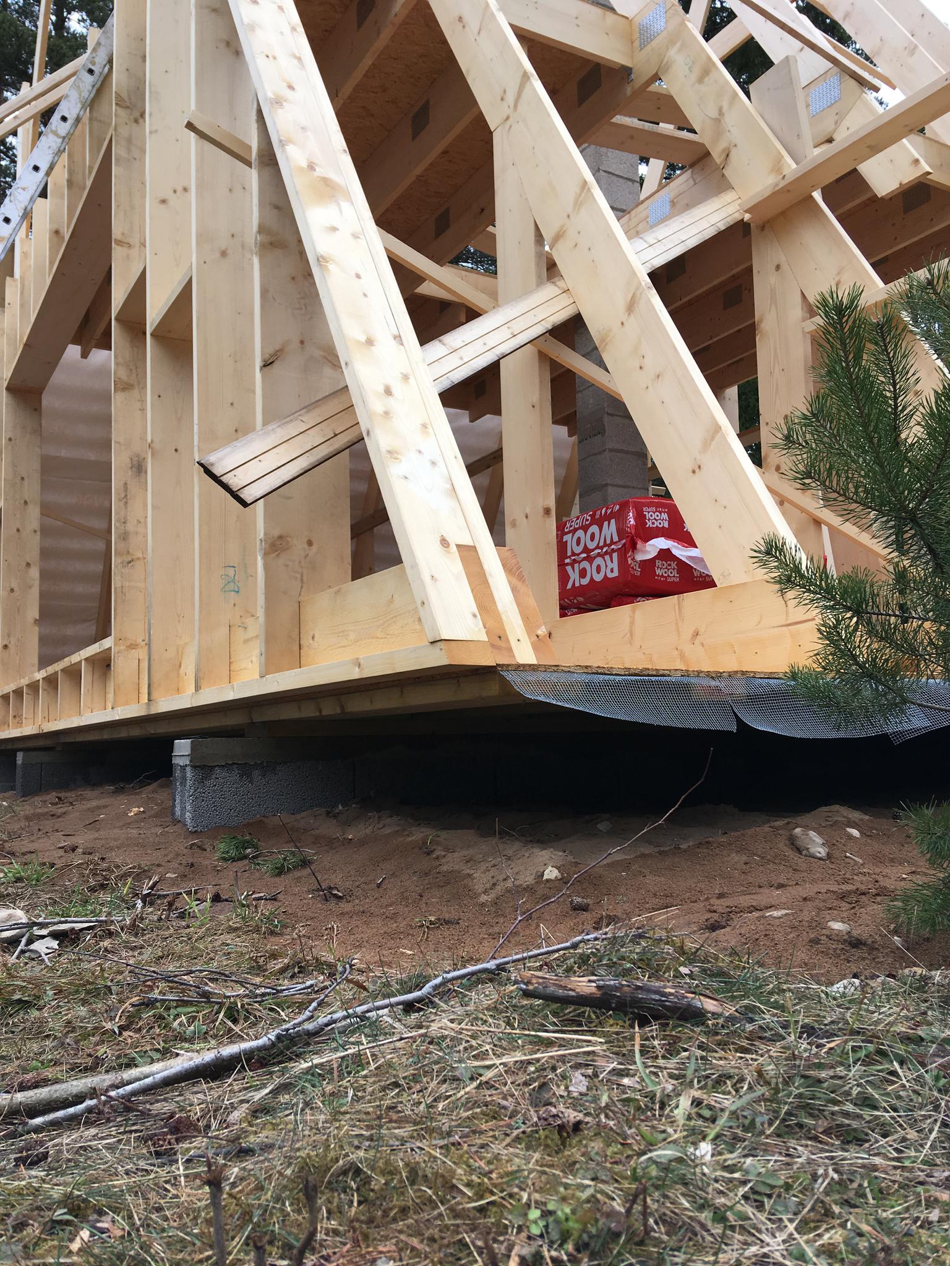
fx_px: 1061
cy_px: 633
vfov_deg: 61.7
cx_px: 475
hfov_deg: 48.2
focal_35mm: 29
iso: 25
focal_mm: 4.15
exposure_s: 1/434
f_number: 2.2
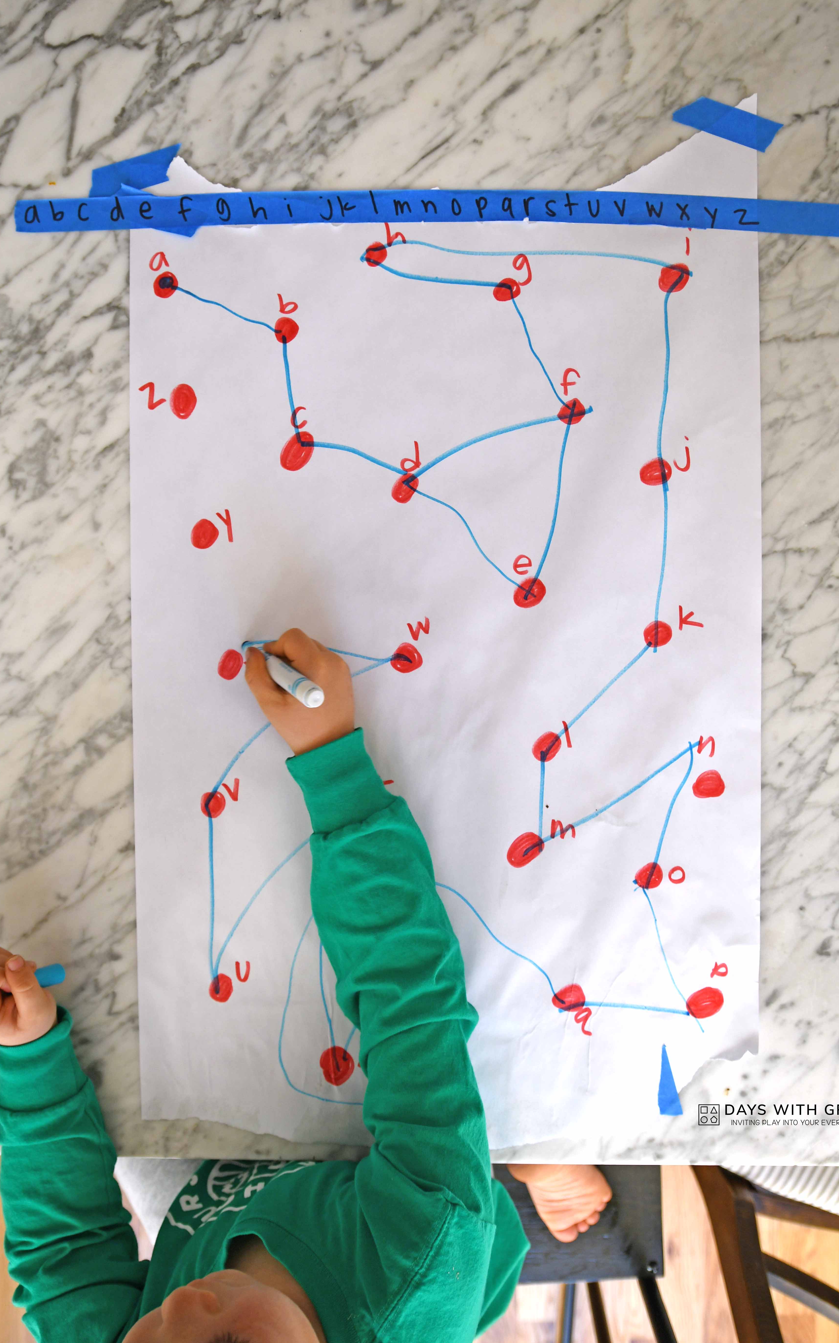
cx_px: 434
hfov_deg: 37.3
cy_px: 674
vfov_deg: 56.7
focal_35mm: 34
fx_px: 1244
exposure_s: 1/160
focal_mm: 22
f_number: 3.2
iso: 320
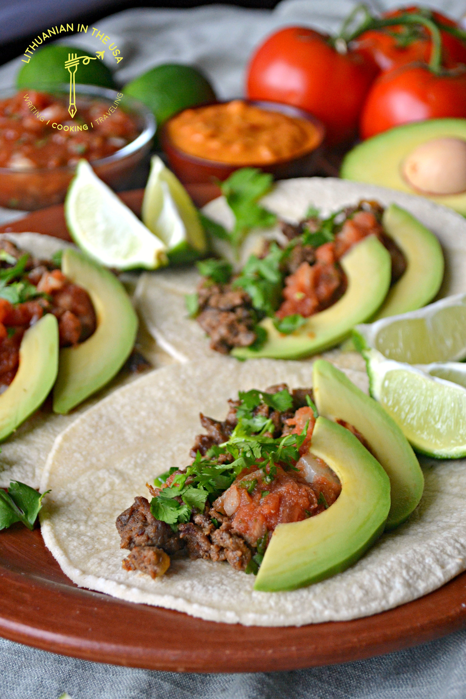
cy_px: 350
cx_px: 233
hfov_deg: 22.6
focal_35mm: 60
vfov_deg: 33.4
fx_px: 1165
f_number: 5.3
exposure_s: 1/60
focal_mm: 40
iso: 640
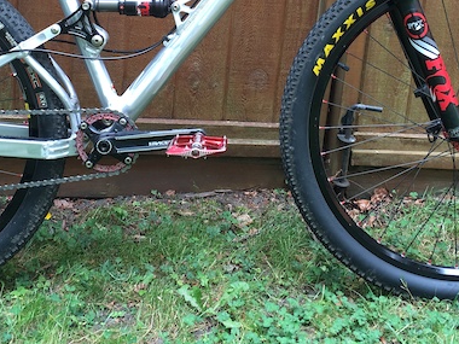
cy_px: 33
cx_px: 197
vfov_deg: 23.4
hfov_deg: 31.6
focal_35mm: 61
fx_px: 809
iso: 25
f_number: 2.2
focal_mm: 4.15
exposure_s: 1/60
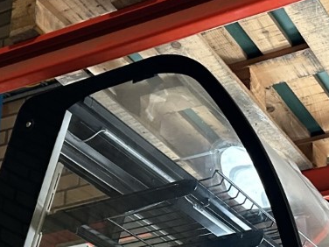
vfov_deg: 15.9
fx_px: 874
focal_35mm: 92
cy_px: 215
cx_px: 194
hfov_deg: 21.3
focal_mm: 6.86
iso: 640
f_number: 1.78
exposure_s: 1/33
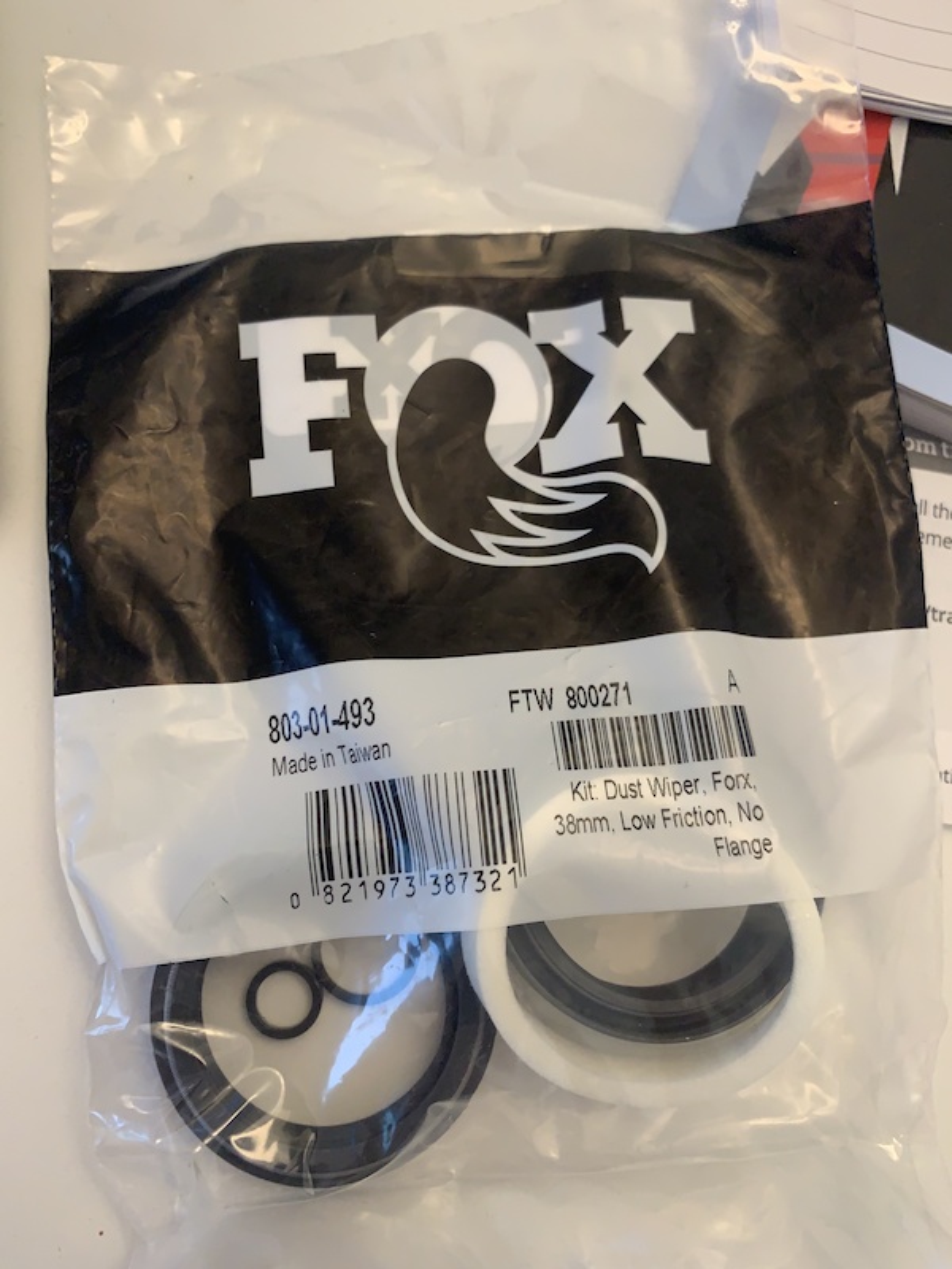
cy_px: 634
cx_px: 476
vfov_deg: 67.3
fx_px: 953
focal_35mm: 26
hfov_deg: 53.1
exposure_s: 1/60
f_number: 1.8
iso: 160
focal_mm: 4.25
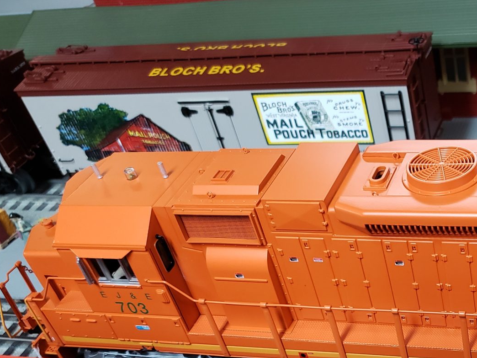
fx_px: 703
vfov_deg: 27.3
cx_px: 440
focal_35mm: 51
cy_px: 336
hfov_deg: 35.1
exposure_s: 1/60
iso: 250
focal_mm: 4.3
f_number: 1.5
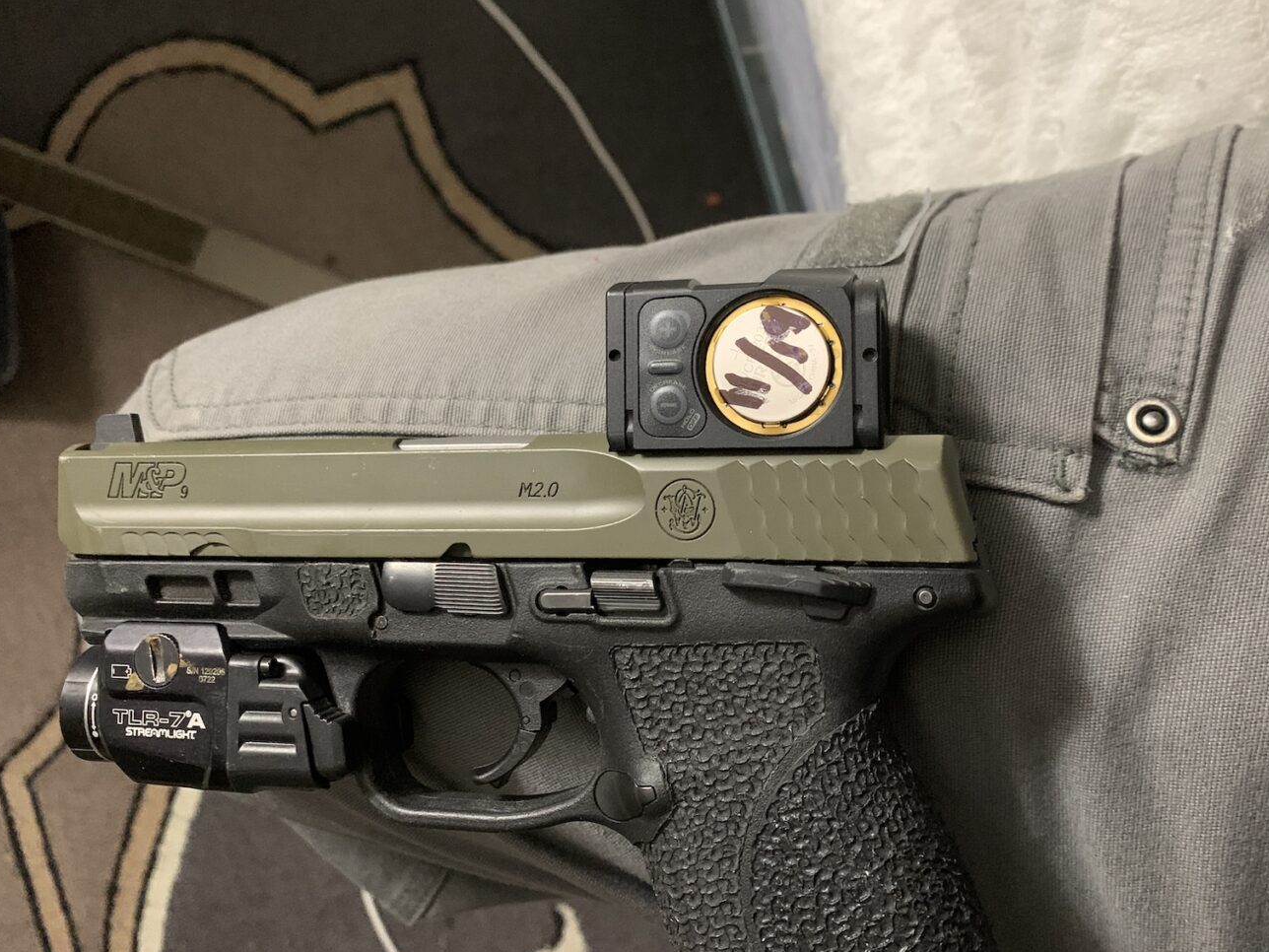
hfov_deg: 58.3
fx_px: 1136
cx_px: 666
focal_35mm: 31
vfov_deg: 45.3
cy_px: 409
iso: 640
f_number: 1.8
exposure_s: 1/30
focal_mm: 4.25
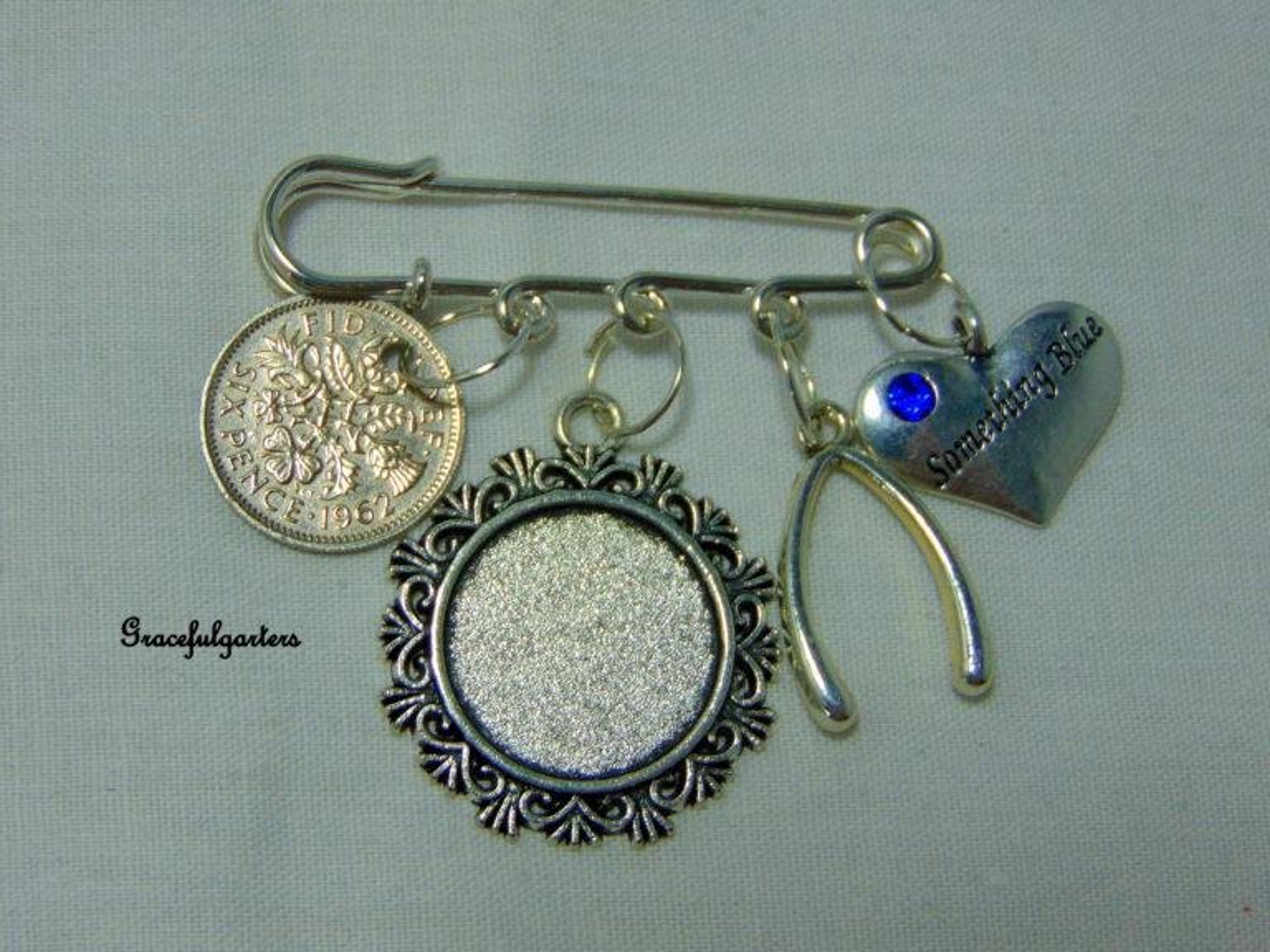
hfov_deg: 27.4
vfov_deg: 20.7
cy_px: 476
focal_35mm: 71
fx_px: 2605
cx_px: 635
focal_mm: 12.8
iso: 100
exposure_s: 1/100
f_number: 3.7
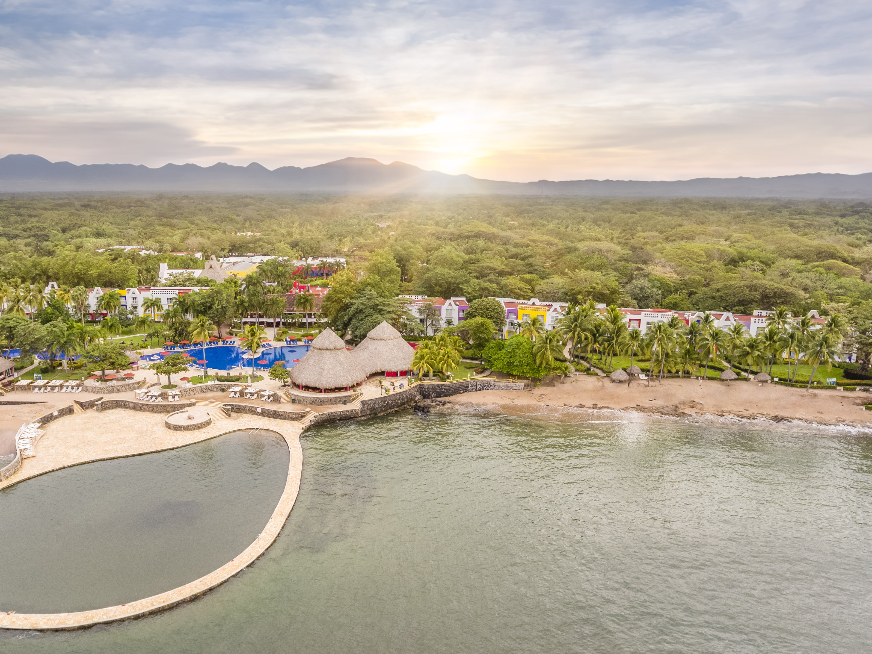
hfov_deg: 68.7
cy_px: 350
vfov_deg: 54.8
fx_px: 630
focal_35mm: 25
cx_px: 349
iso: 100
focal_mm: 3.61
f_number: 2.8
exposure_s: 1/320
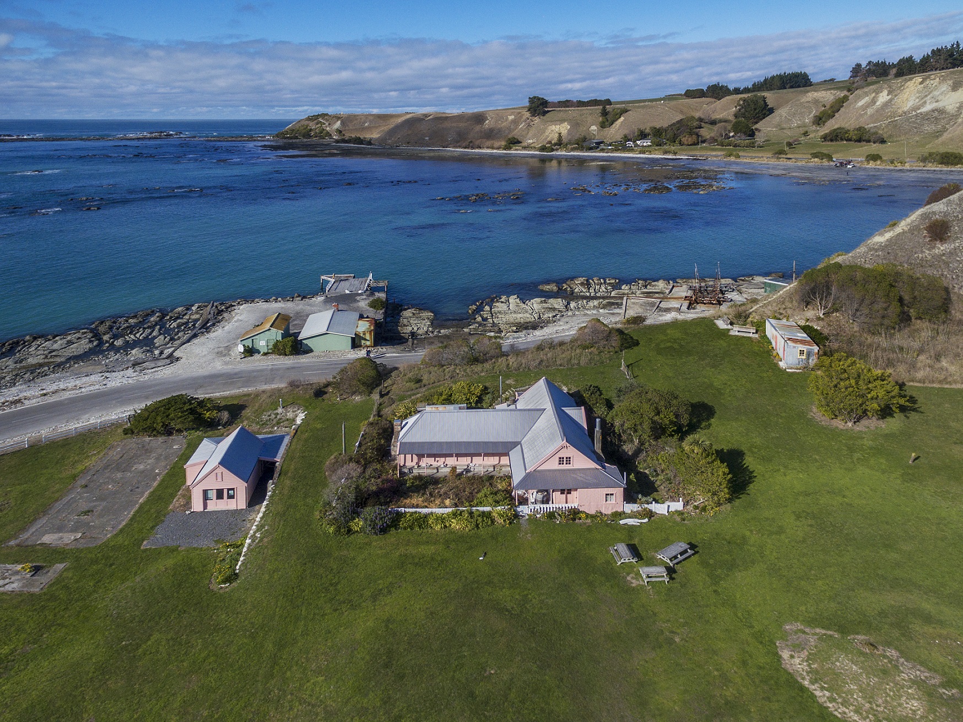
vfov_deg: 66.0
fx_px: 556
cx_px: 482
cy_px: 361
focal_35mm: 20
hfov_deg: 81.7
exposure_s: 1/2500
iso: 100
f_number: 2.8
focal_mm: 3.61
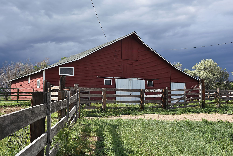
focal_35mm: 40
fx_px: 259
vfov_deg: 33.4
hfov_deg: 48.4
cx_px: 116
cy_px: 78
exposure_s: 1/320
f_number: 9
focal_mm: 40
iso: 200
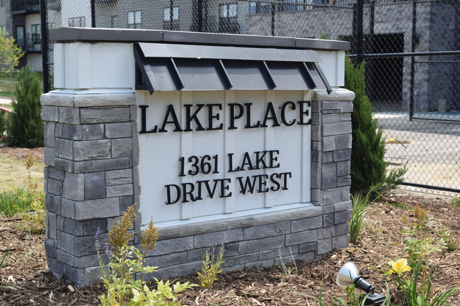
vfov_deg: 23.8
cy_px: 153
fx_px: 728
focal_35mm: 57
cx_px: 230
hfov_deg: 35.1
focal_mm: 38
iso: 200
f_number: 8
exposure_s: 1/250
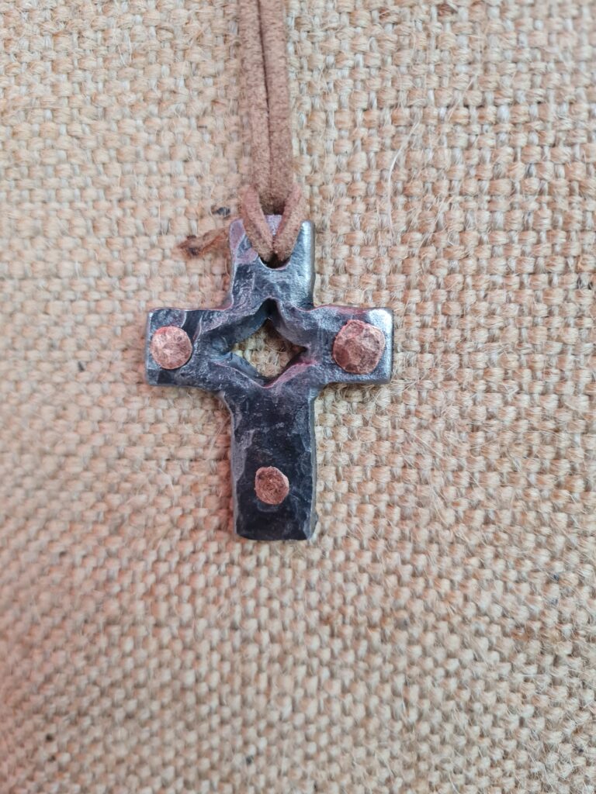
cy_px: 397
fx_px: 597
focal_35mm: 26
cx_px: 298
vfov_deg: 67.3
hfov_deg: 53.1
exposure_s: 1/100
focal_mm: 5.4
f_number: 1.8
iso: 250
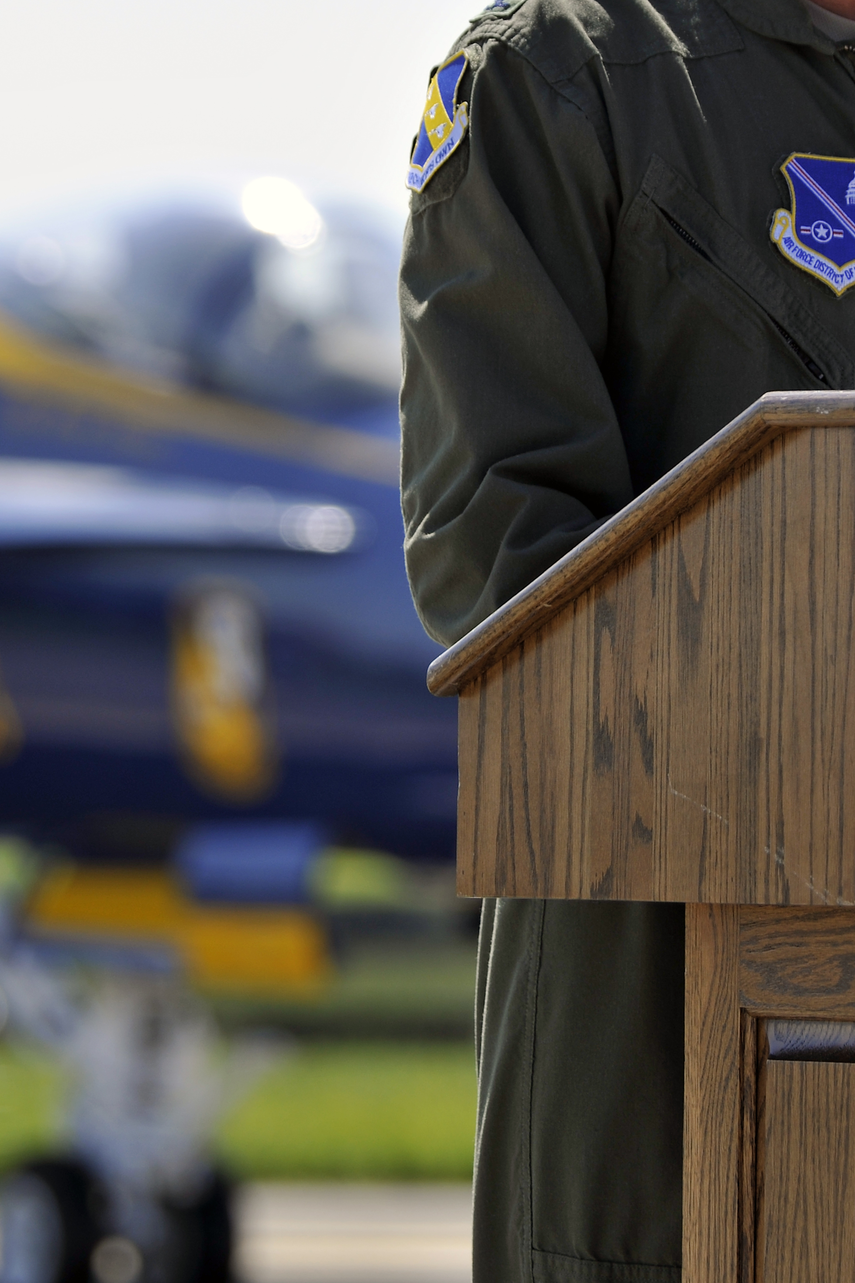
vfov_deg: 4.6
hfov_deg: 3.0
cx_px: 527
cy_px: 678
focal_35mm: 453
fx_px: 16137
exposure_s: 1/500
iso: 125
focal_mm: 220
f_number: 6.3
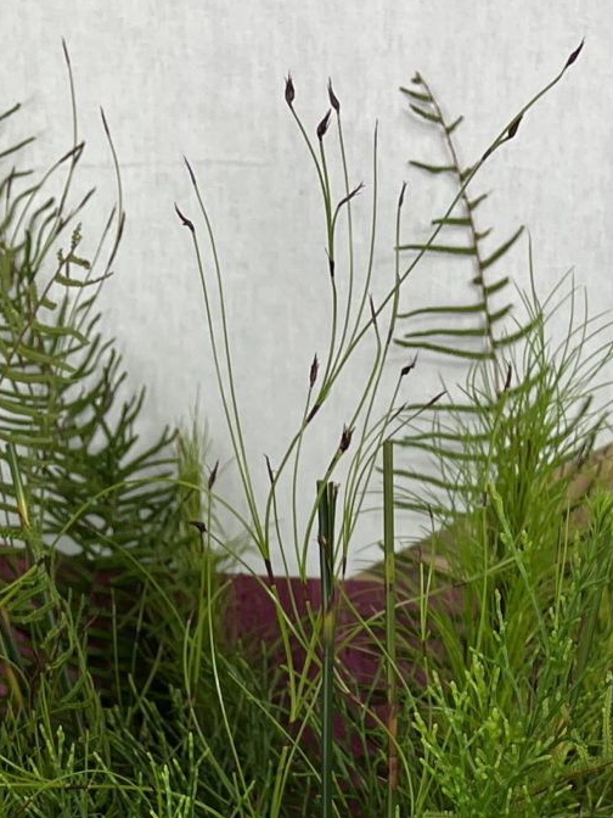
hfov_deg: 14.9
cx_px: 364
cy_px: 1408
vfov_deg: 16.9
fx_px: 2338
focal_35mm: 99
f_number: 1.6
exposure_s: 1/193
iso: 40
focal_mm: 5.1
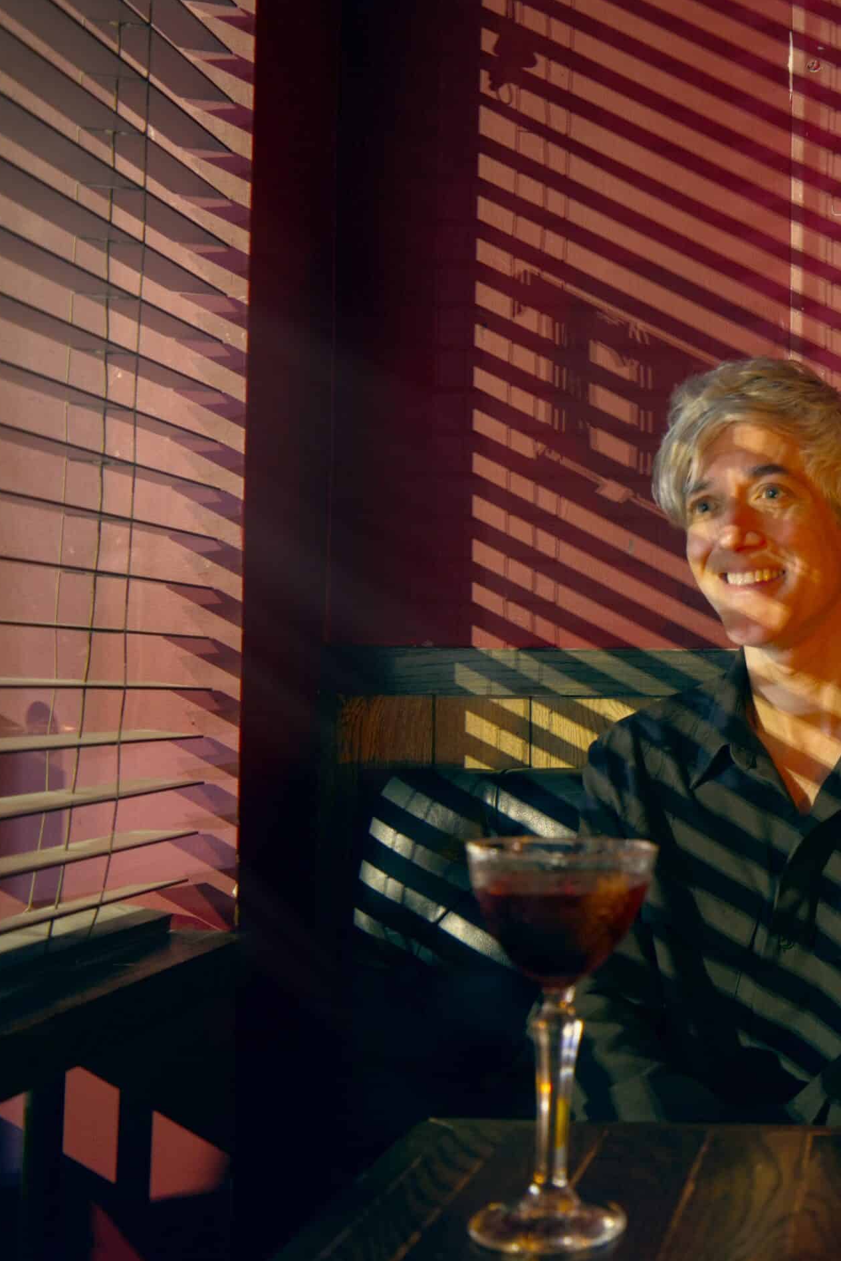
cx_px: 937
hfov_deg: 29.3
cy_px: 637
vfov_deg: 47.4
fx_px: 1436
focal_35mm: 41
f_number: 3.5
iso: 400
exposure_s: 3
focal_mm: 18
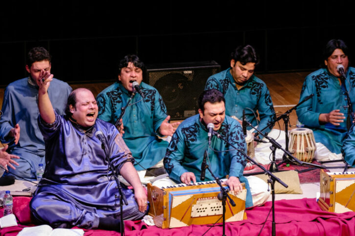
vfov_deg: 4.8
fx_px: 2829
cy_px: 115
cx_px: 250
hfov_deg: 7.2
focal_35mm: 287
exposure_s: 1/140
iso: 1600
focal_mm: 90.6
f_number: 2.8
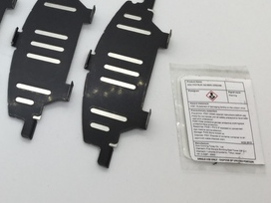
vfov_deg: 20.1
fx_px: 571
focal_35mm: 73
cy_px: 63
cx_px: -11
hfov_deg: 25.2
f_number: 2.4
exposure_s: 1/60
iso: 25
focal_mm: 3.3
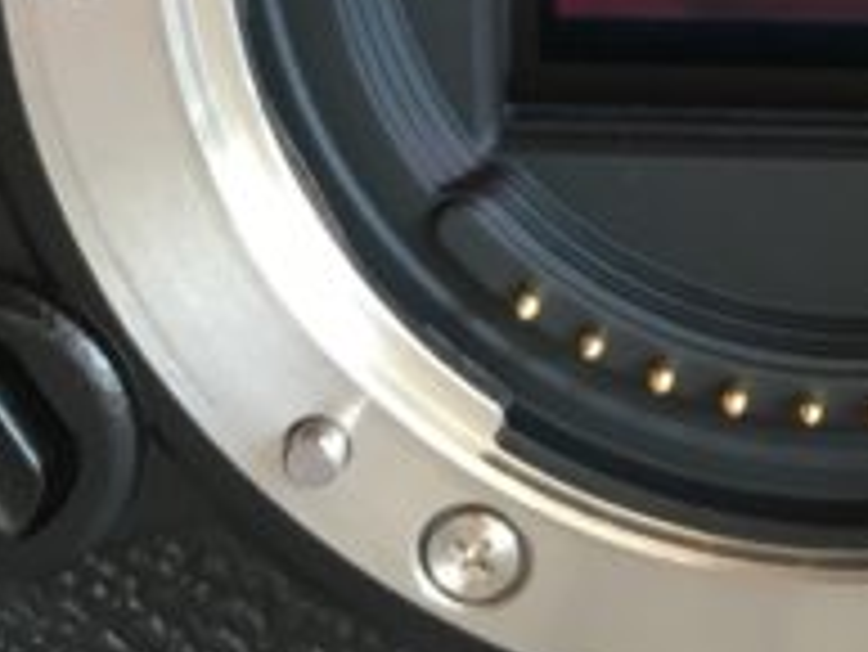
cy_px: -252
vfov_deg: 15.5
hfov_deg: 21.0
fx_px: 2258
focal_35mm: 90
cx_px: 881
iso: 40
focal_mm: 4.15
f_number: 2.2
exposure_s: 1/33
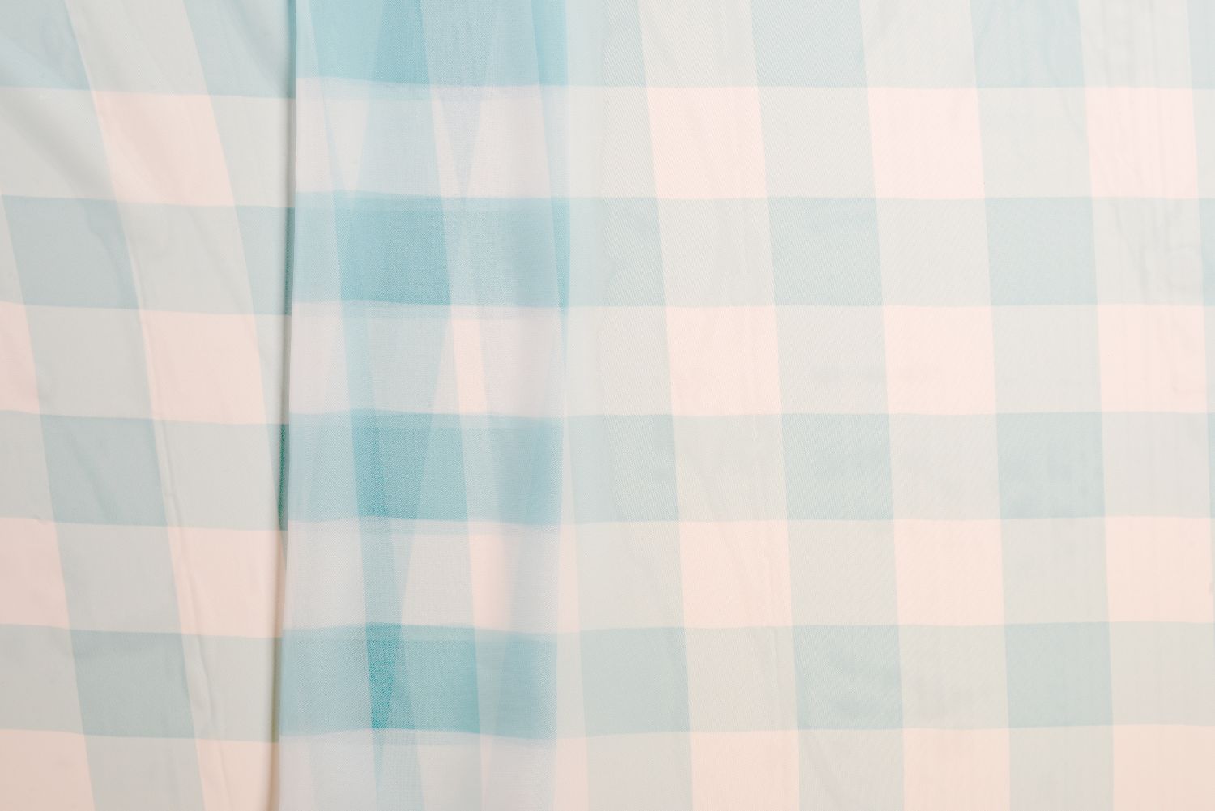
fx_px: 1958
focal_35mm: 58
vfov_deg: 23.4
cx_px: 608
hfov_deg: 34.5
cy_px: 406
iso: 250
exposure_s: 1/160
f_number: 14
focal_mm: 58
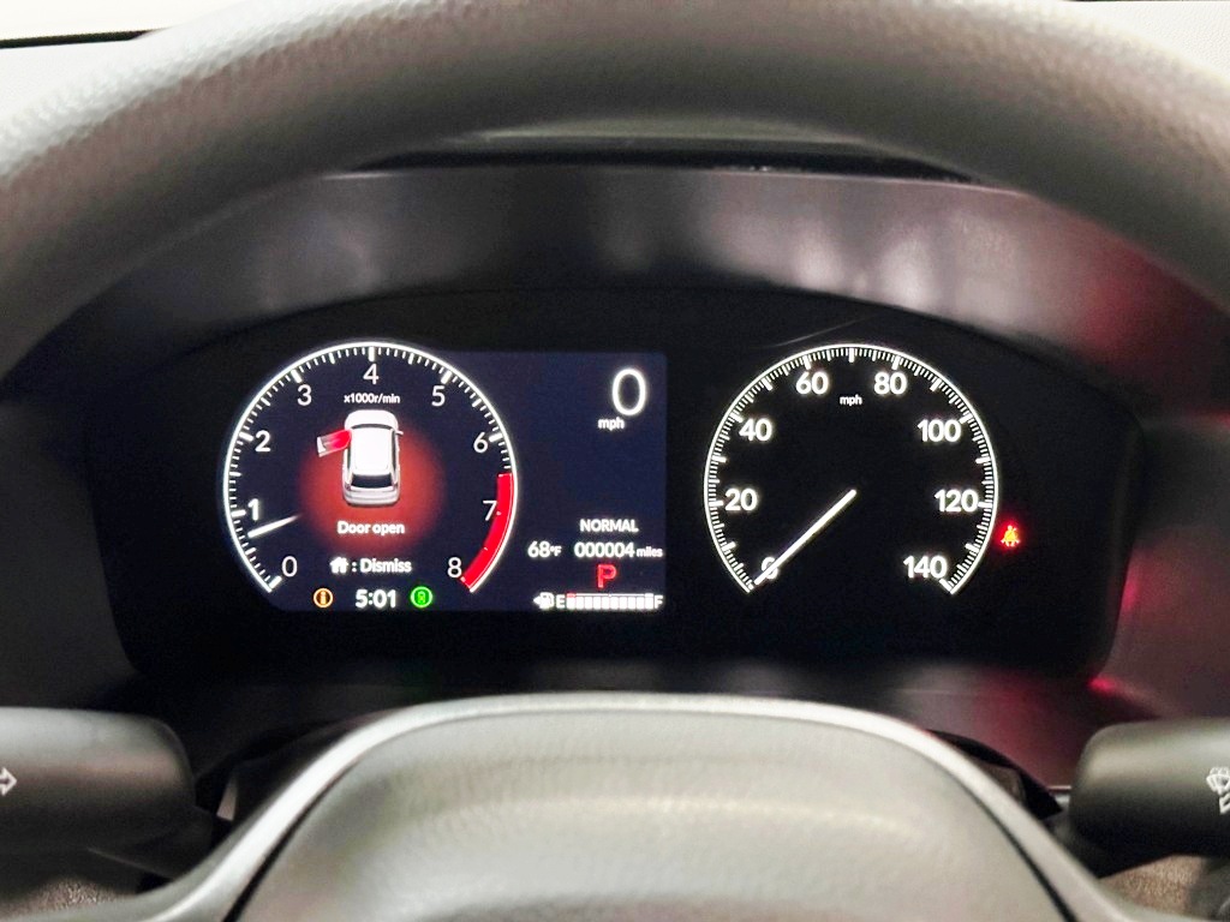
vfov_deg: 30.3
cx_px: 615
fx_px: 1706
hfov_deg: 39.7
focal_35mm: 48
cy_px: 461
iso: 640
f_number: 1.78
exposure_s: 1/24
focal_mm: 6.86
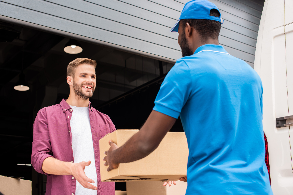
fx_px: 407
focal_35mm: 50
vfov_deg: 27.0
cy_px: 98
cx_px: 146
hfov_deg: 39.6
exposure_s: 1/200
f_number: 5
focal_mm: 50
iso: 160
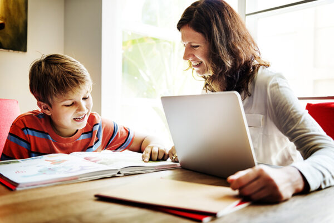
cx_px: 167
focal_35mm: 38
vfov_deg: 35.1
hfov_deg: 50.7
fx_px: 353
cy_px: 112
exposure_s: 1/125
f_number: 2.8
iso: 200
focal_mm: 38
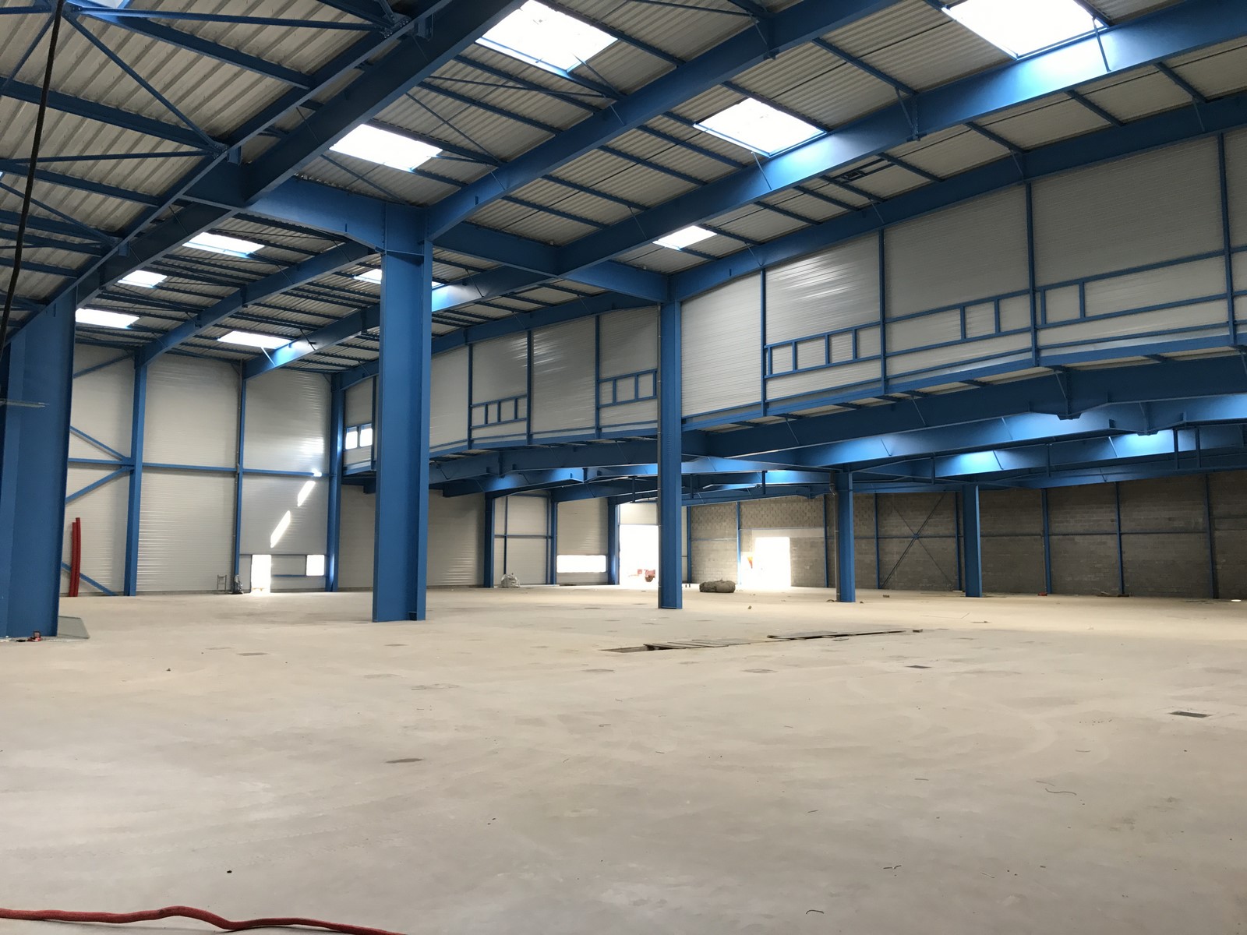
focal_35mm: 28
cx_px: 624
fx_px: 1009
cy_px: 468
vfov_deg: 49.7
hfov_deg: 63.4
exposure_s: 1/100
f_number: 1.8
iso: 40
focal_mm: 3.99
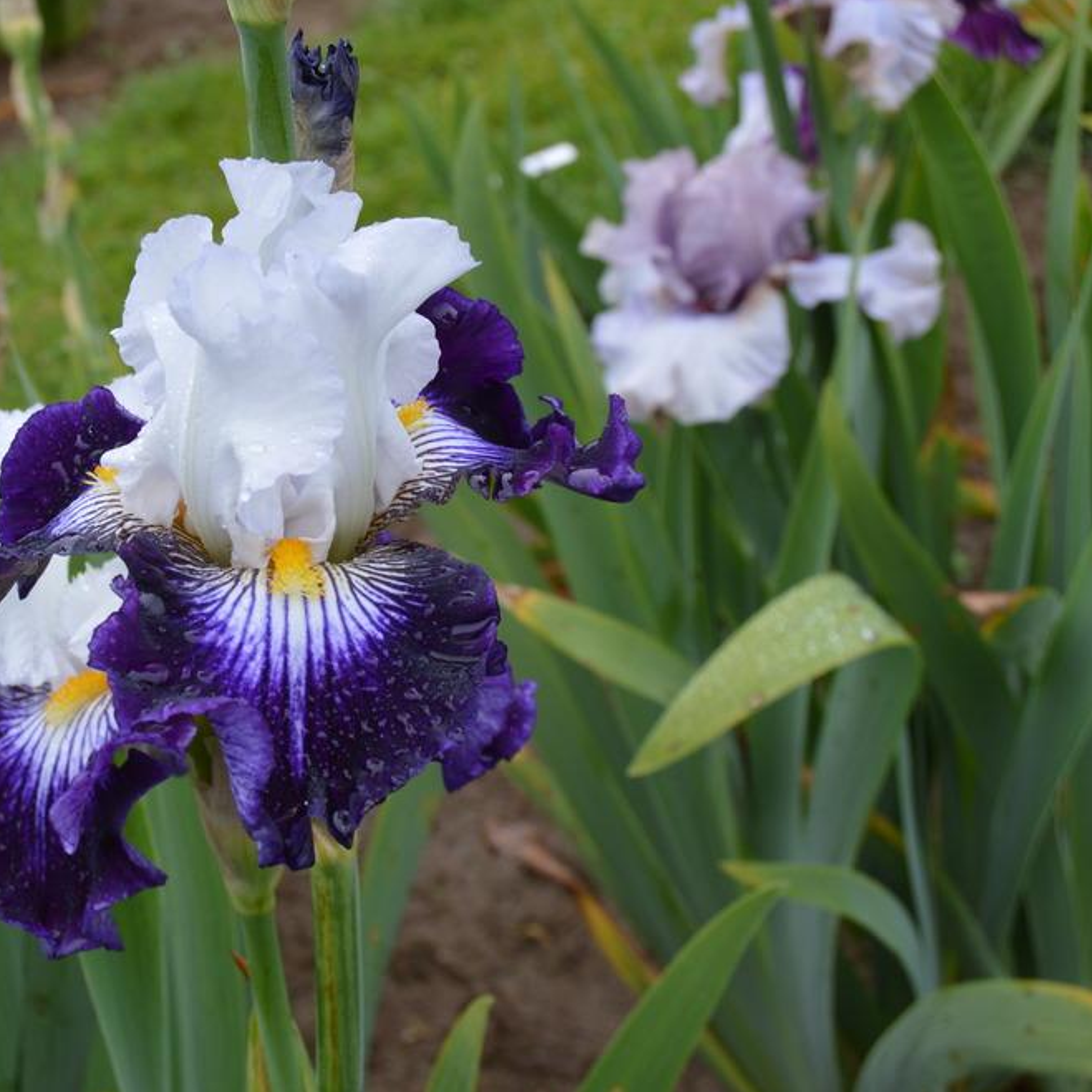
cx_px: 345
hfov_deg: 25.3
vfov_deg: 25.5
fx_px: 2414
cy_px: 546
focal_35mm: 68
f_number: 8
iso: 160
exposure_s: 1/125
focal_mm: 35
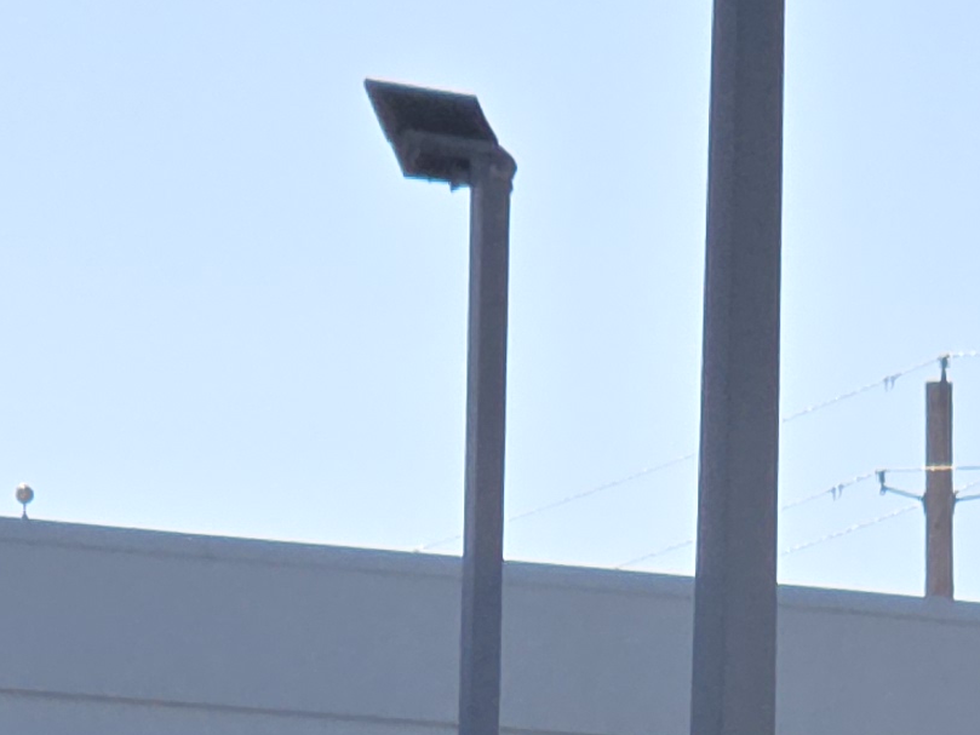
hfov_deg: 5.8
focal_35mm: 341
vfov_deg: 4.3
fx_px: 9655
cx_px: 764
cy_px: 1637
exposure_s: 1/1563
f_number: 2.4
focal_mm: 7
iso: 25
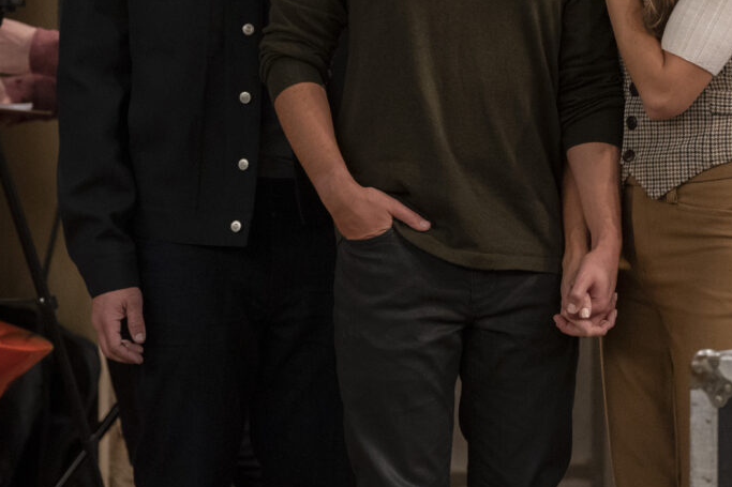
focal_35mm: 263
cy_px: 40
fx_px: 5346
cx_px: 476
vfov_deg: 5.2
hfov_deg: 7.8
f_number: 3.2
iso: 8000
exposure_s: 1/200
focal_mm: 136
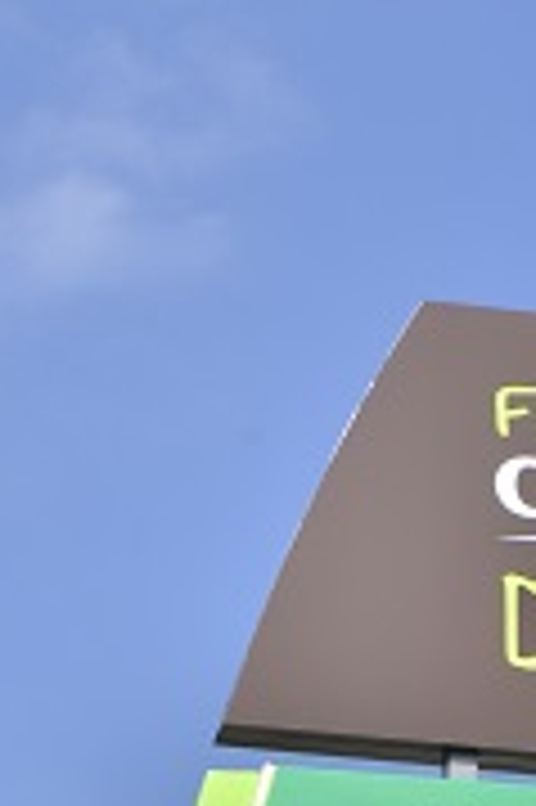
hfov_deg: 5.2
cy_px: 1292
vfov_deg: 7.7
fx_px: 5840
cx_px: 619
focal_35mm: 261
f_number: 14
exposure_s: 1/100
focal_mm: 52
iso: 100
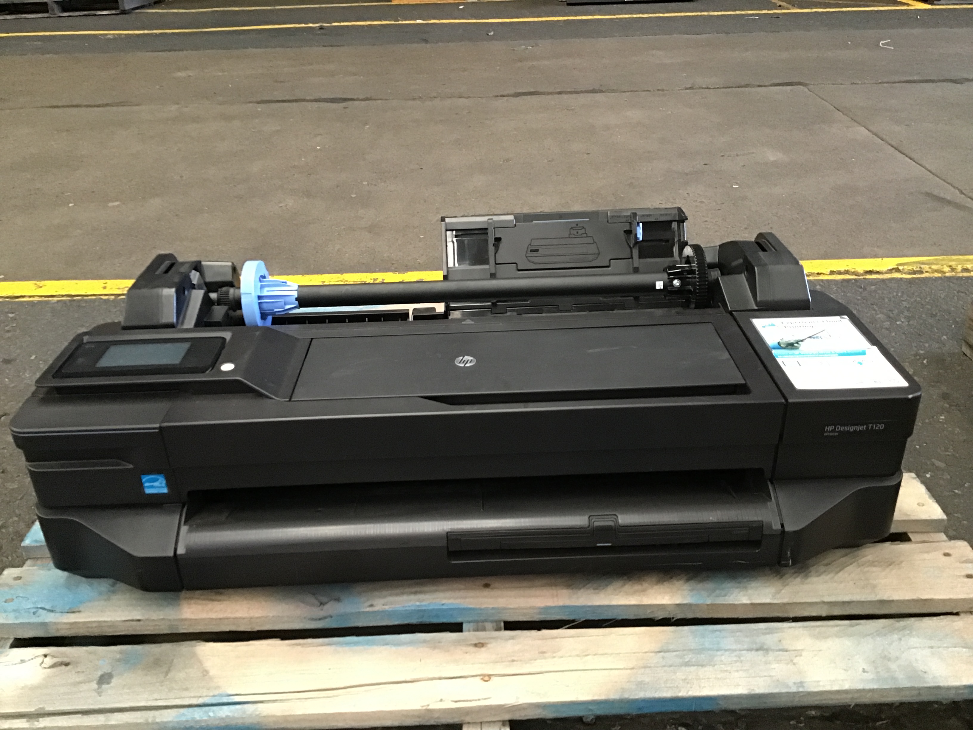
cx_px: 486
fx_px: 871
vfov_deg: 45.4
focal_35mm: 31
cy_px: 365
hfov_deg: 58.4
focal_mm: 3.3
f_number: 2.4
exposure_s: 1/17
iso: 200
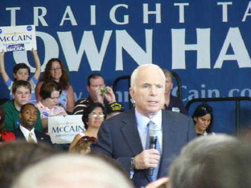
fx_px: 1942
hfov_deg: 7.4
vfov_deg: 5.5
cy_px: 94
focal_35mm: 268
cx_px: 126
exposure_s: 1/80
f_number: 3.3
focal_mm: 44.7
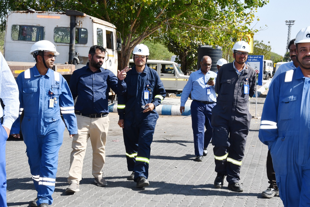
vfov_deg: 20.3
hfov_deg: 30.1
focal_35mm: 67
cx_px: 155
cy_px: 104
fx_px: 577
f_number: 18
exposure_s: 1/200
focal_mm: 45
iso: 250
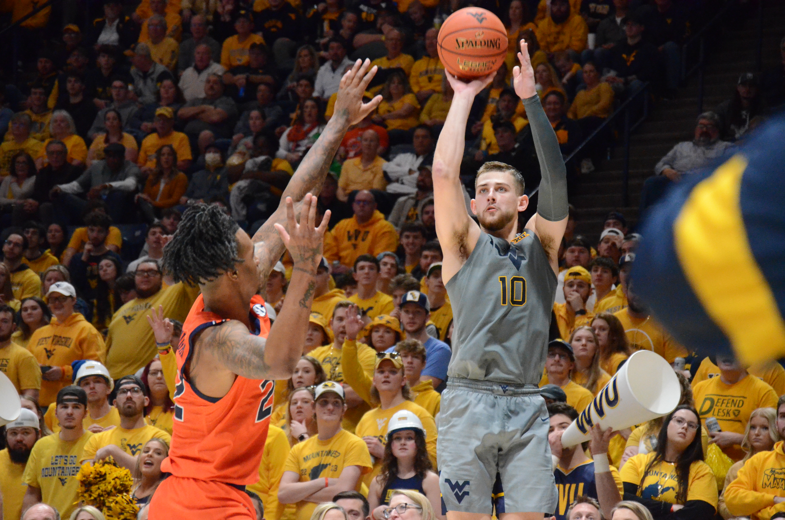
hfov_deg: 13.1
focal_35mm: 158
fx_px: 3427
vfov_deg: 8.7
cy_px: 260
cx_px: 392
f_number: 5.6
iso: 6400
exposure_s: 1/640
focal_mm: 105
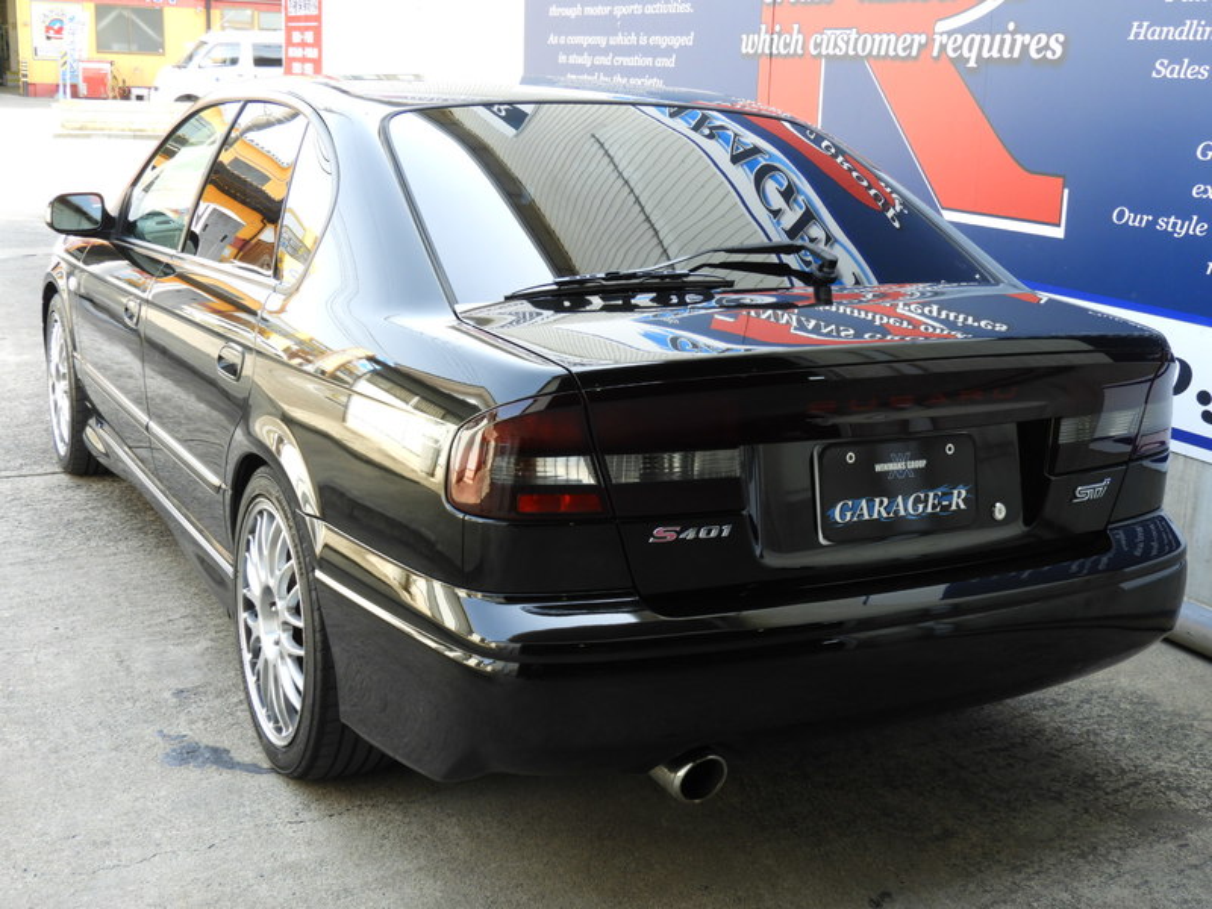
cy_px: 454
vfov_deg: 32.2
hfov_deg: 42.1
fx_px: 1576
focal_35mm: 45
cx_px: 606
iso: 100
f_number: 4
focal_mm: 8.1
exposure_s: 1/40
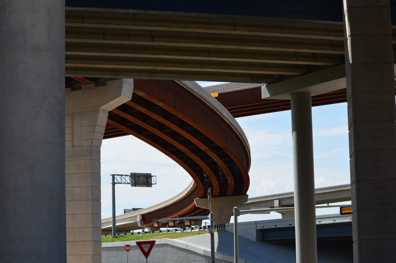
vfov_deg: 16.5
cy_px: 132
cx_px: 198
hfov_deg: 24.7
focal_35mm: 82
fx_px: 906
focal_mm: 55
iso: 200
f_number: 10
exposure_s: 1/250
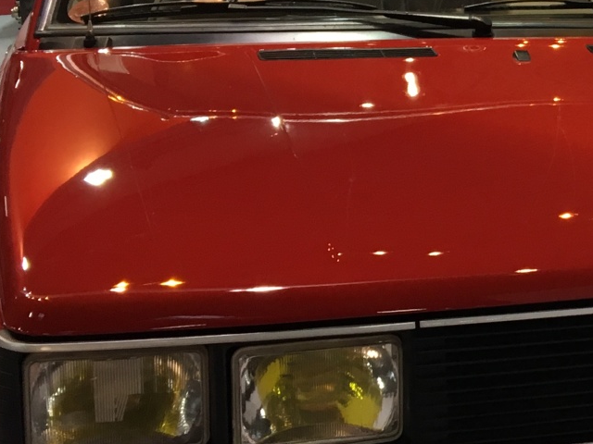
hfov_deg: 20.9
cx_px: 724
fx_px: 1490
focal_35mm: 87
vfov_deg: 16.9
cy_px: 164
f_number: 2.2
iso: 40
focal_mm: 4.15
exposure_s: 1/33
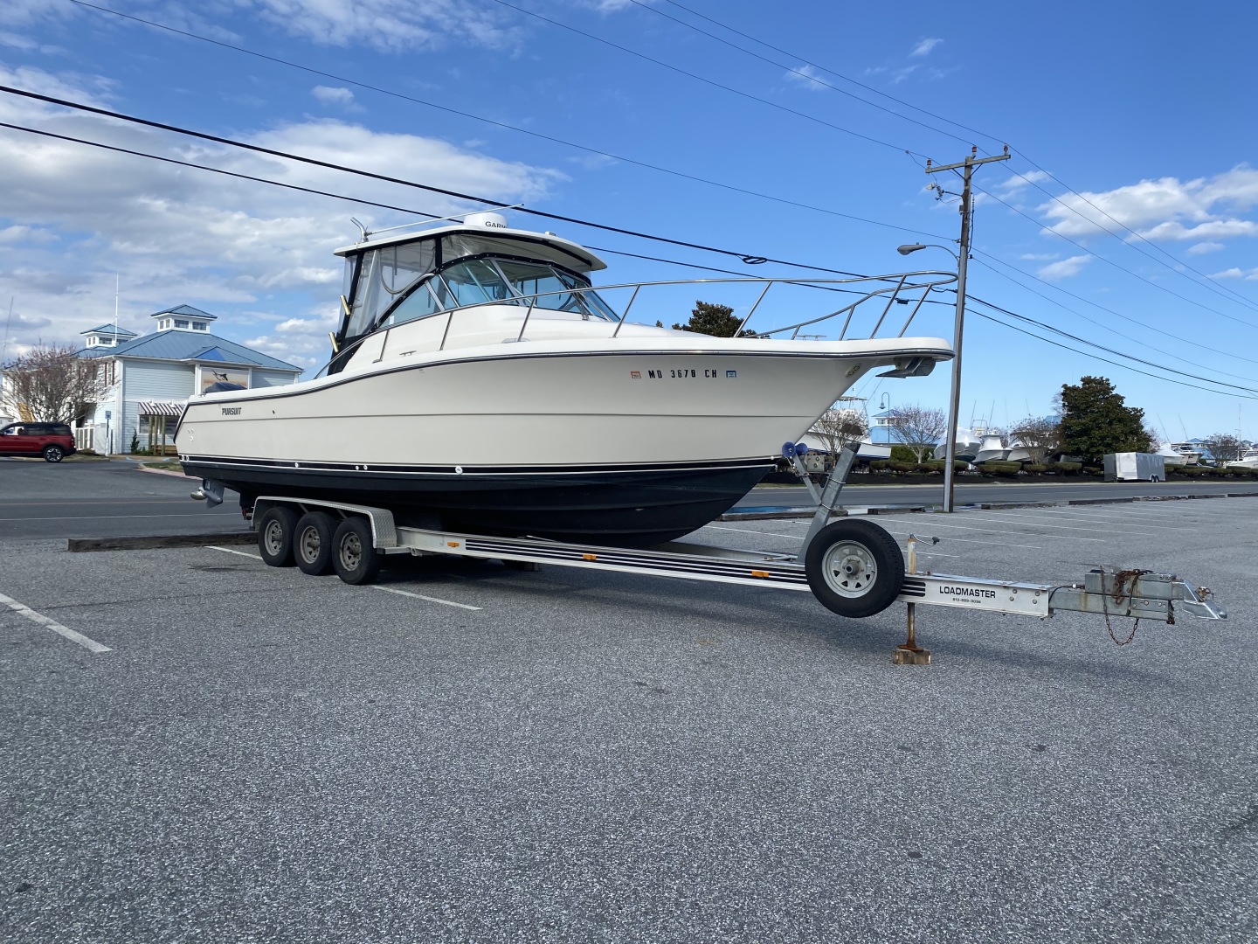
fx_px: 945
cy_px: 472
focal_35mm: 26
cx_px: 629
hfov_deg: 67.3
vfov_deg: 53.1
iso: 32
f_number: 1.8
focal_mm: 4.25
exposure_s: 1/2967
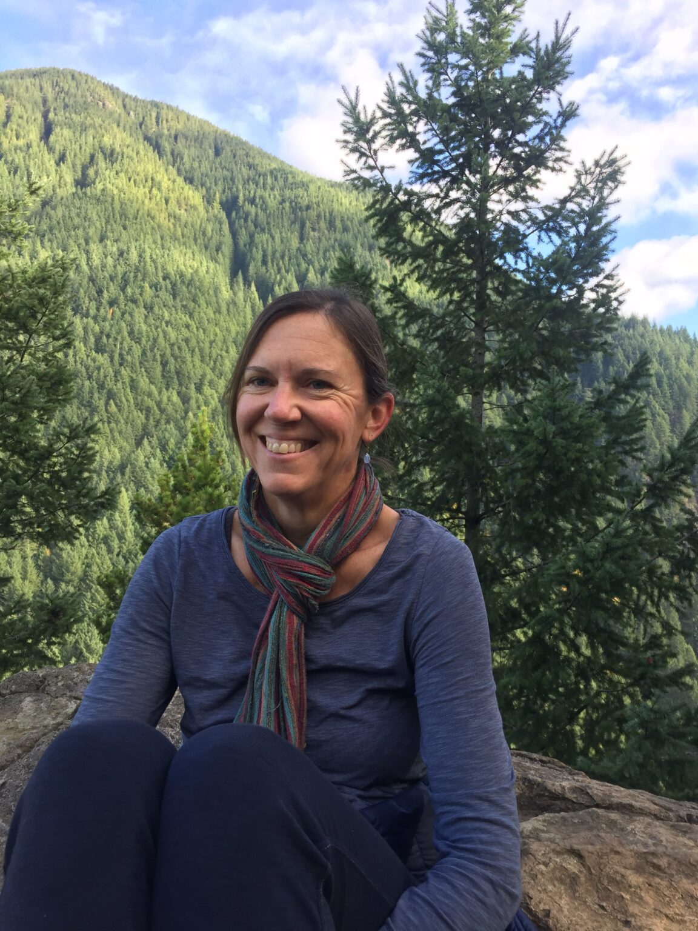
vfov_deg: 61.7
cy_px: 466
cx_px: 349
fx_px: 780
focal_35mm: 29
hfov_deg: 48.2
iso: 32
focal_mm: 4.15
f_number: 2.2
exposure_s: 1/253
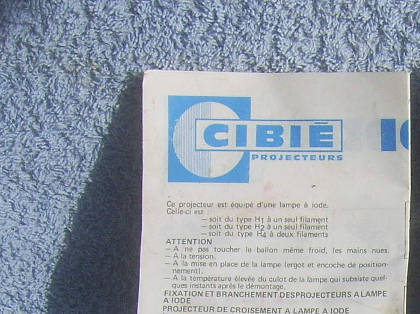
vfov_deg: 11.0
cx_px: 507
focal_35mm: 128
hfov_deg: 14.9
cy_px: 504
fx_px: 1553
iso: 50
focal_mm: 7.8
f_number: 6.4
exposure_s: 1/320
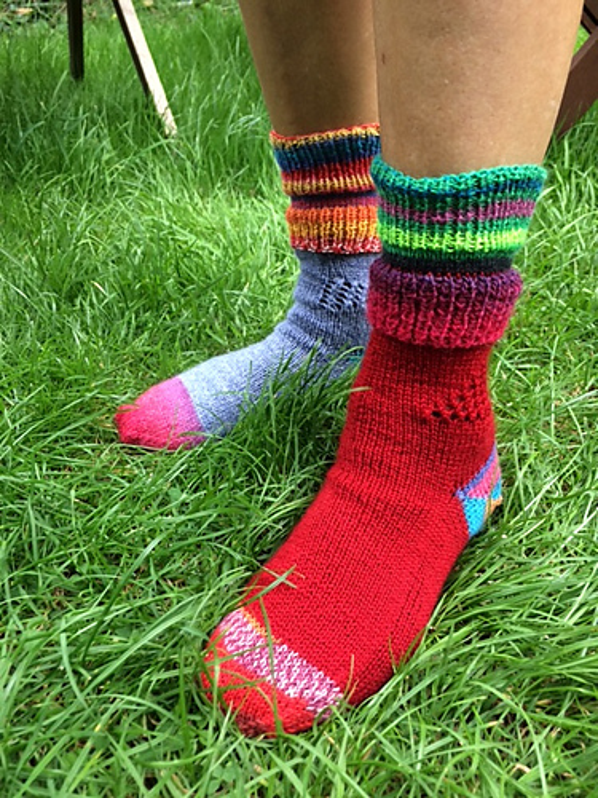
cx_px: 299
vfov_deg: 61.7
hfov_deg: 48.2
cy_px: 399
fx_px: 668
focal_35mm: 29
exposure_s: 1/33
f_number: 2.2
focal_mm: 4.15
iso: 40
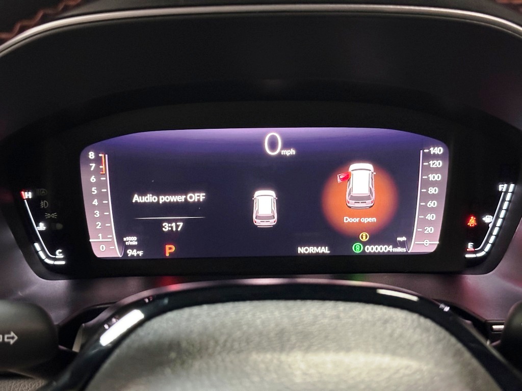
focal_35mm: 48
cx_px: 261
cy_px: 196
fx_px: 724
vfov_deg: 30.3
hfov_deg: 39.7
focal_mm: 6.86
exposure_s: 1/24
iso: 640
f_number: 1.78
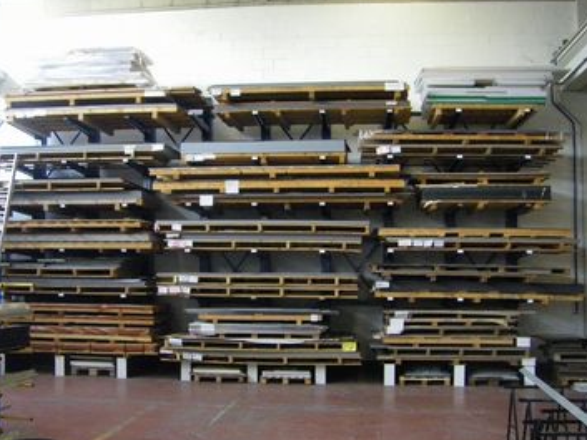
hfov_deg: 43.8
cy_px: 229
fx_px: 729
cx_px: 264
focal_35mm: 43
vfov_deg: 33.6
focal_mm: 6.3
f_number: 3.5
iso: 800
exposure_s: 1/40
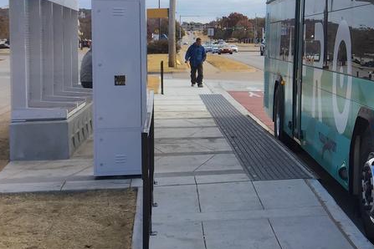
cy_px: 74
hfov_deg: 23.5
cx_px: 415
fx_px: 841
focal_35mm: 81
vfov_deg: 16.8
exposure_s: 1/760
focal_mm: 4.15
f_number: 2.2
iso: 32
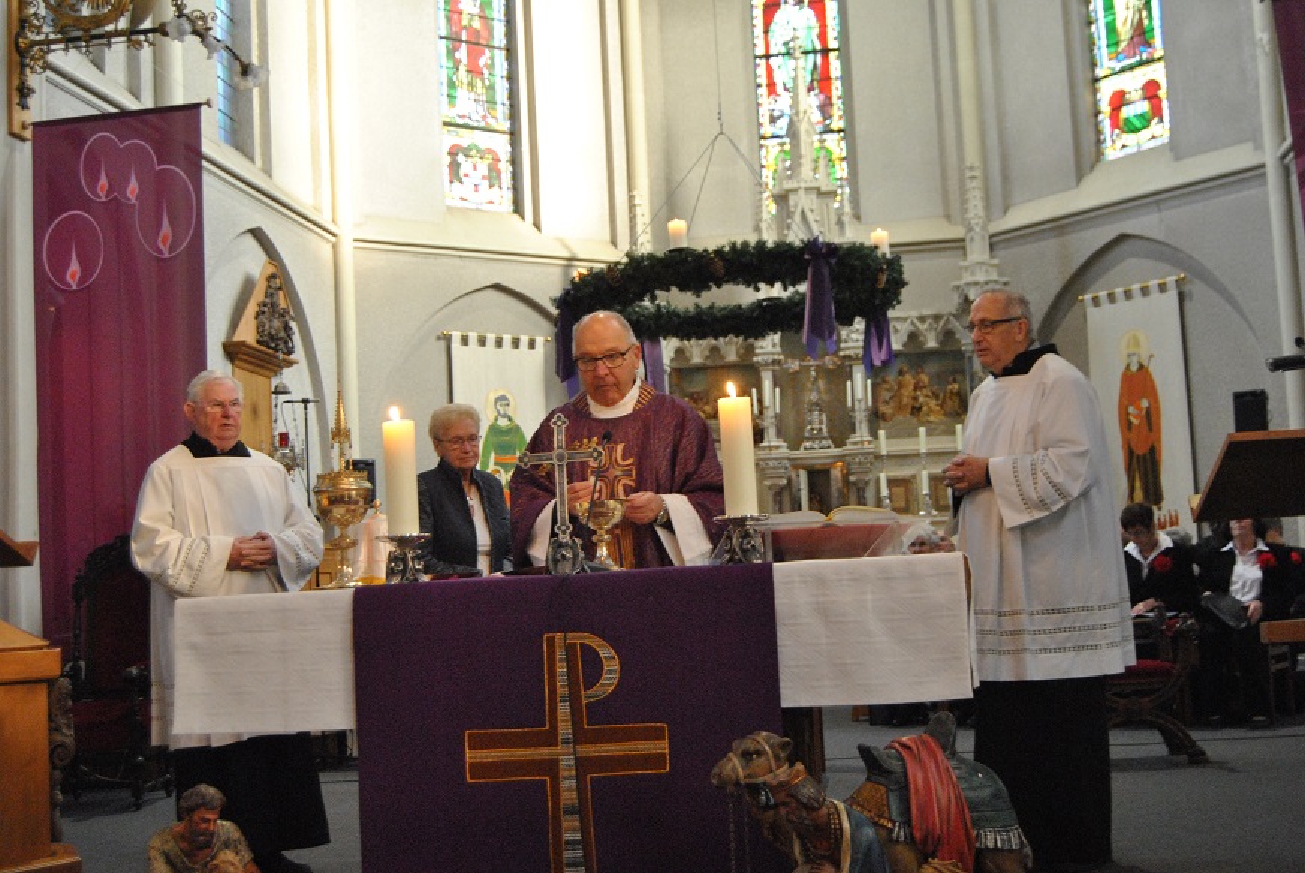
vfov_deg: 29.9
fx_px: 1633
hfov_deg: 43.6
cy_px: 436
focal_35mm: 45
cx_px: 652
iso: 1250
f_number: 4.2
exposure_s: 1/30
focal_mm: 30
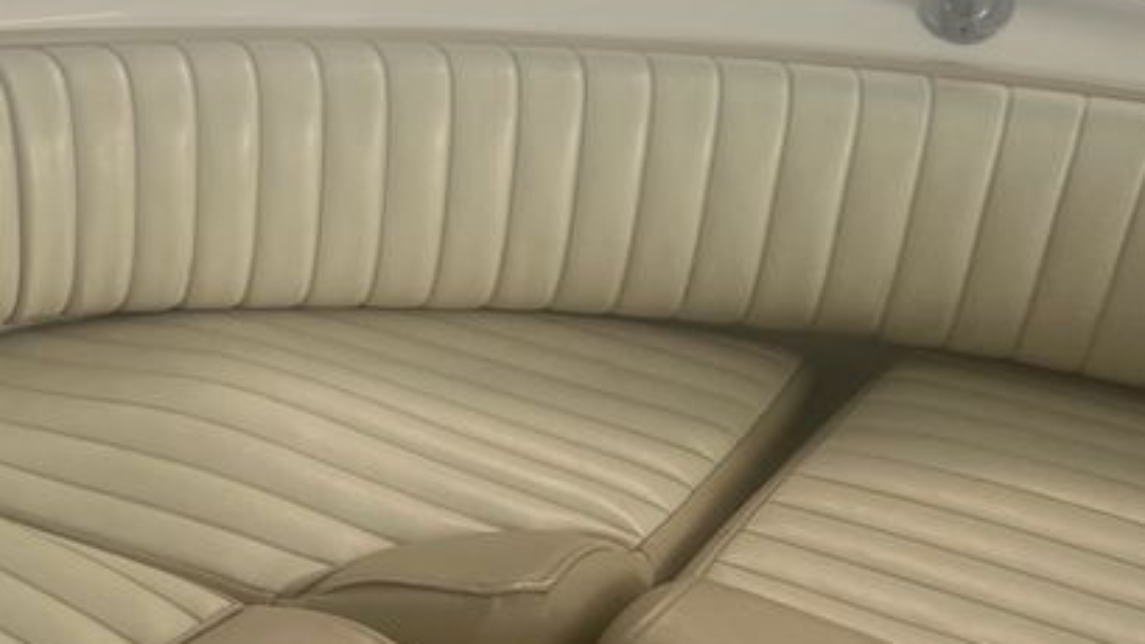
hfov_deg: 28.5
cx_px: 87
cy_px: 594
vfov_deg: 16.7
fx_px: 2155
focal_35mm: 71
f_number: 1.5
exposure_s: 1/120
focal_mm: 5.7
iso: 50
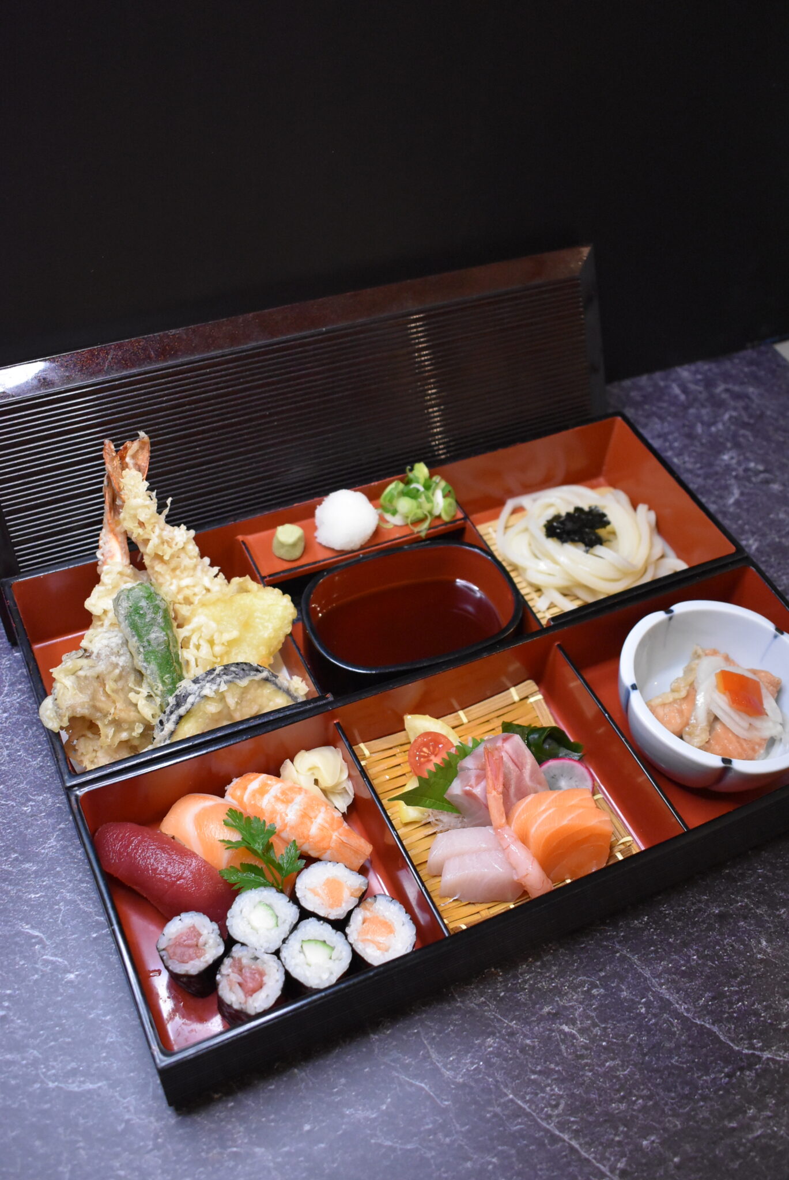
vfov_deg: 57.2
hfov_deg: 40.0
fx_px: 1083
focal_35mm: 33
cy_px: 590
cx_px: 394
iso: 2800
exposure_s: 1/60
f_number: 3.8
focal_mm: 22
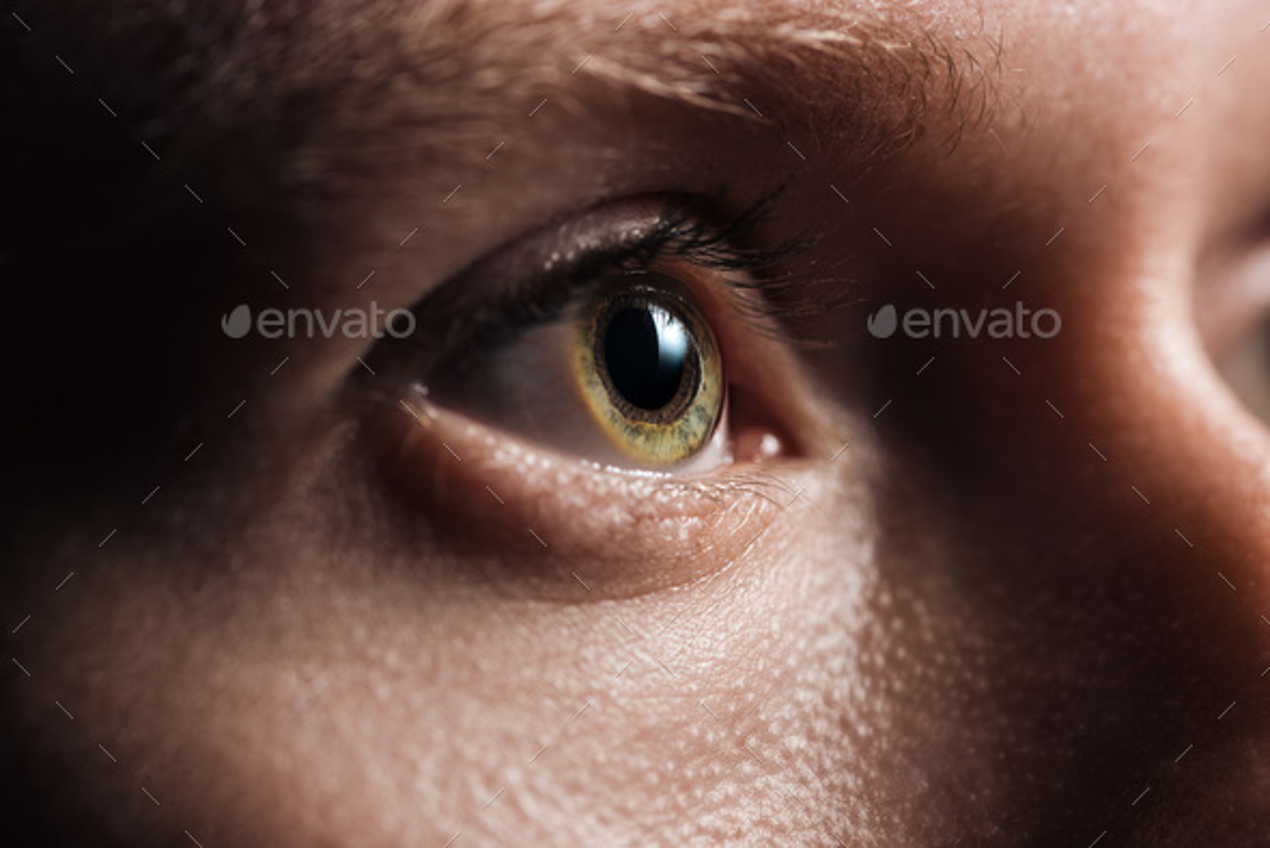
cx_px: 635
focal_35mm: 105
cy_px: 424
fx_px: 3706
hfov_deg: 19.4
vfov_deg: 13.1
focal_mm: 105
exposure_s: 1/160
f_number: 9
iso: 160
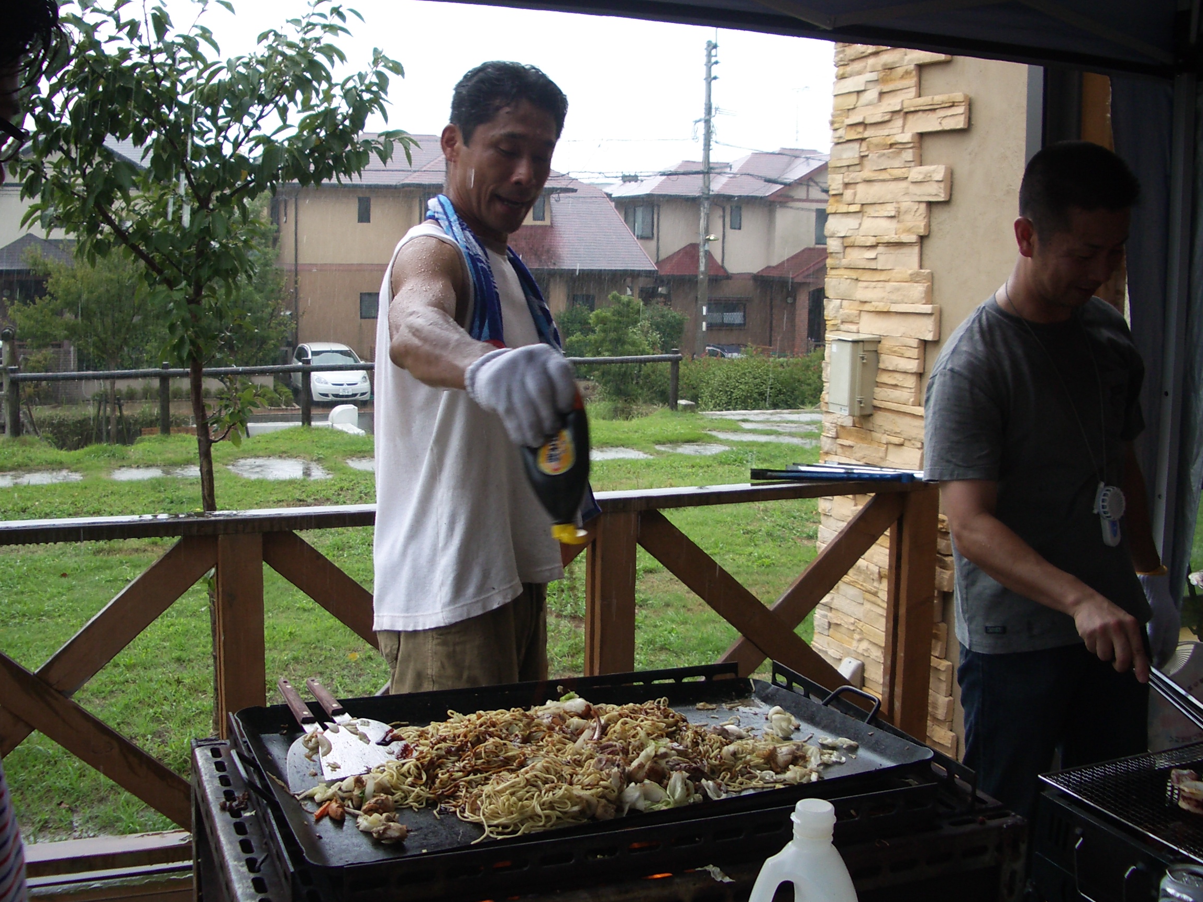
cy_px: 419
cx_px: 573
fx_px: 1355
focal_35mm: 39
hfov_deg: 47.8
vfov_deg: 36.8
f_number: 2.6
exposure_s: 1/100
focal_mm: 5.8
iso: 80
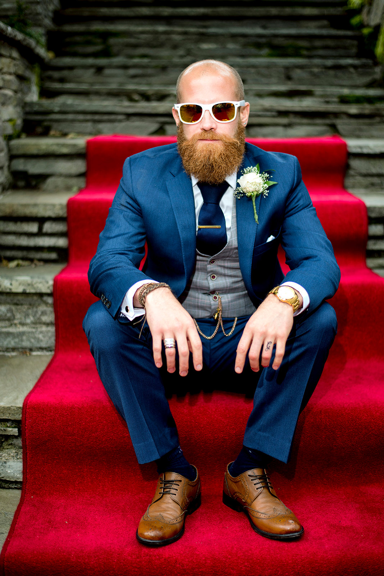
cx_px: 192
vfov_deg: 39.6
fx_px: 799
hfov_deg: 27.0
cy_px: 288
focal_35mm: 50
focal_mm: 50
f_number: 2
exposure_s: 1/320
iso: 100
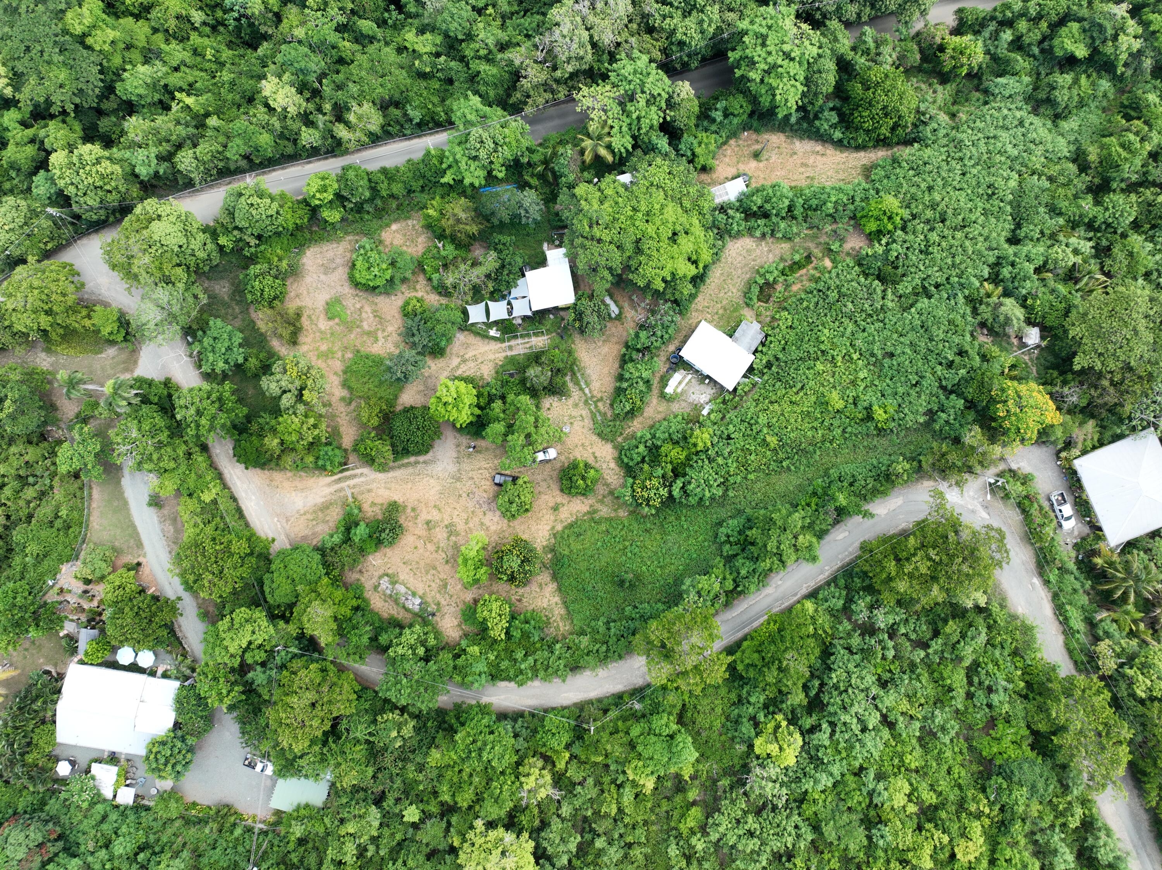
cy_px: 435
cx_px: 581
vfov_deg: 56.8
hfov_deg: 71.6
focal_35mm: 24
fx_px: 805
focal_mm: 12.29
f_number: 2.8
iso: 100
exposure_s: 1/240
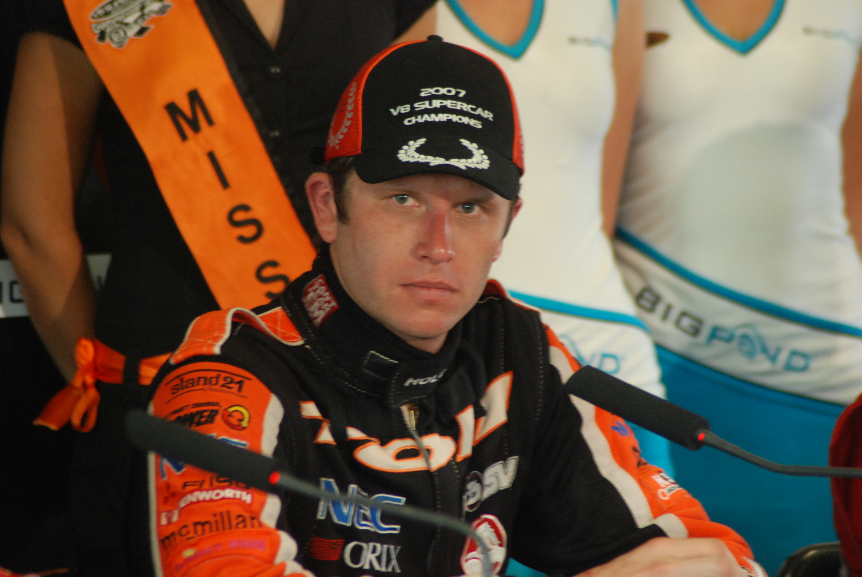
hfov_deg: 6.2
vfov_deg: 4.2
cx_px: 431
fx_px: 7911
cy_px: 288
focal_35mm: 330
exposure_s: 1/40
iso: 800
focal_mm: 220
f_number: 5
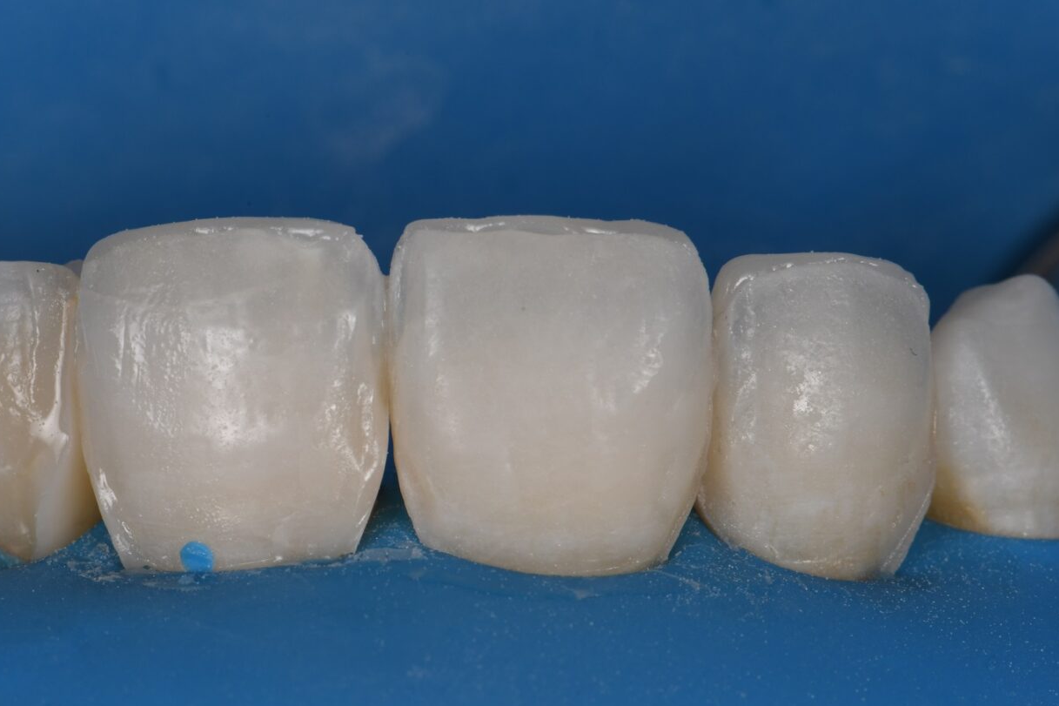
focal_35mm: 159
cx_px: 407
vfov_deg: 8.6
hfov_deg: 12.9
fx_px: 4676
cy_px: 361
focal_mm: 105
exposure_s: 1/160
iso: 200
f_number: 32
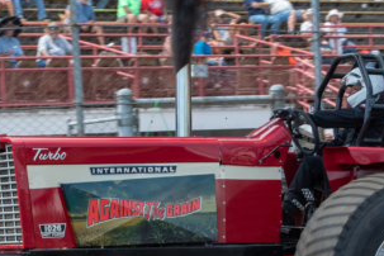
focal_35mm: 208
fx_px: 2218
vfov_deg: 6.6
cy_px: 177
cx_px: 182
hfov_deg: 9.9
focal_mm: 70
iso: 200
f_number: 9
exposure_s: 1/250
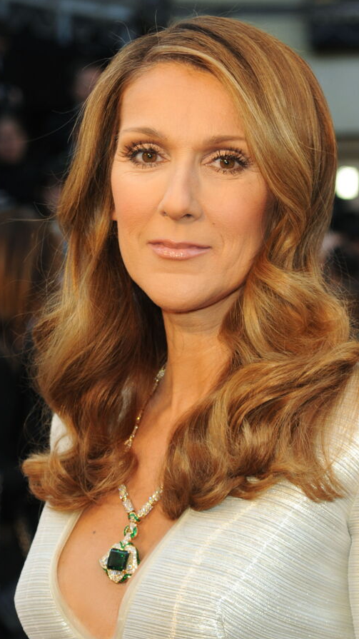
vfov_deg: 18.2
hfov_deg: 10.3
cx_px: 196
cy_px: 320
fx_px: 1998
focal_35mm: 118
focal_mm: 112
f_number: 7.1
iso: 800
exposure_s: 1/200
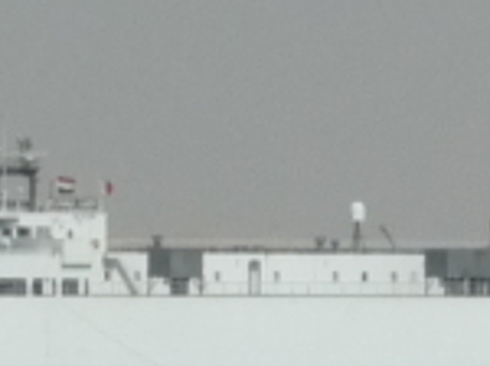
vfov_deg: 1.3
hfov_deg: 1.8
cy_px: 199
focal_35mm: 1102
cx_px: 905
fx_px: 15574
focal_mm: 21.8
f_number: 11
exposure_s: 1/250
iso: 100
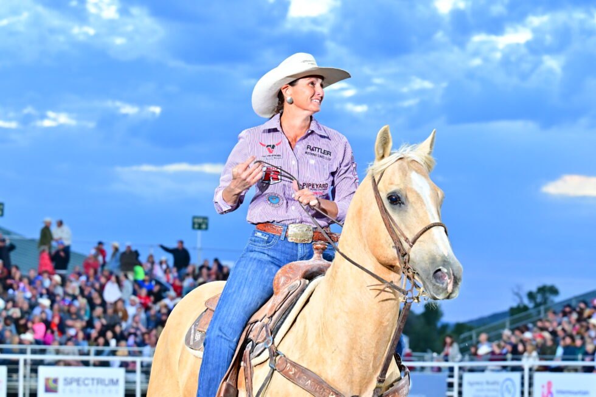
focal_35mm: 135
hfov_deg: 15.2
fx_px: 2234
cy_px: 198
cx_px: 298
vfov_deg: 10.2
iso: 800
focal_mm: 90
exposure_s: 1/250
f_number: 5
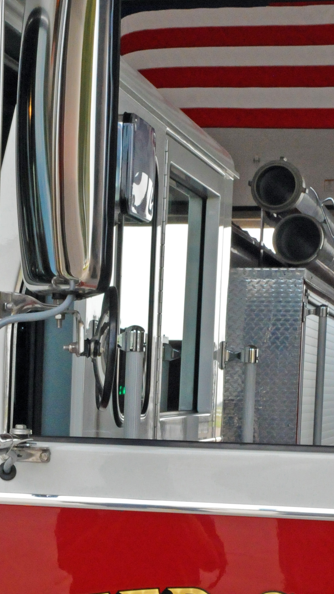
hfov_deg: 11.0
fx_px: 1717
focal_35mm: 109
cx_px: -9
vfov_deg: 19.3
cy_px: 524
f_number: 14
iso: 2000
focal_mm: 32
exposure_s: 1/160
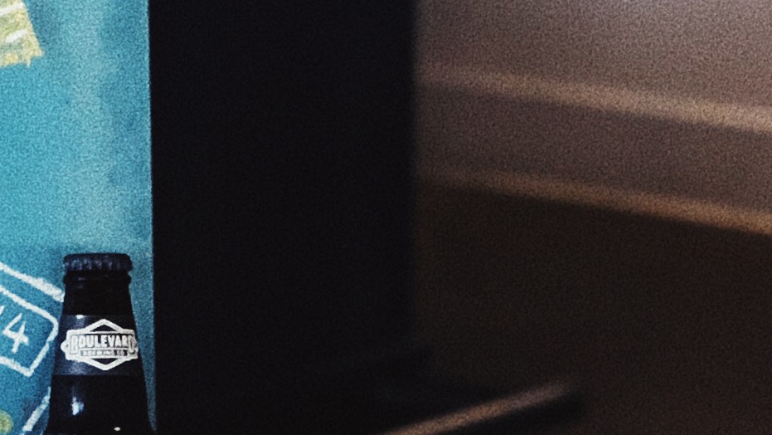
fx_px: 5507
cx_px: -59
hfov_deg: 8.0
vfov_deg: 4.5
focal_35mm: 269
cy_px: -203
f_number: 2.8
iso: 200
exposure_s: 1/60
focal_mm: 6.6
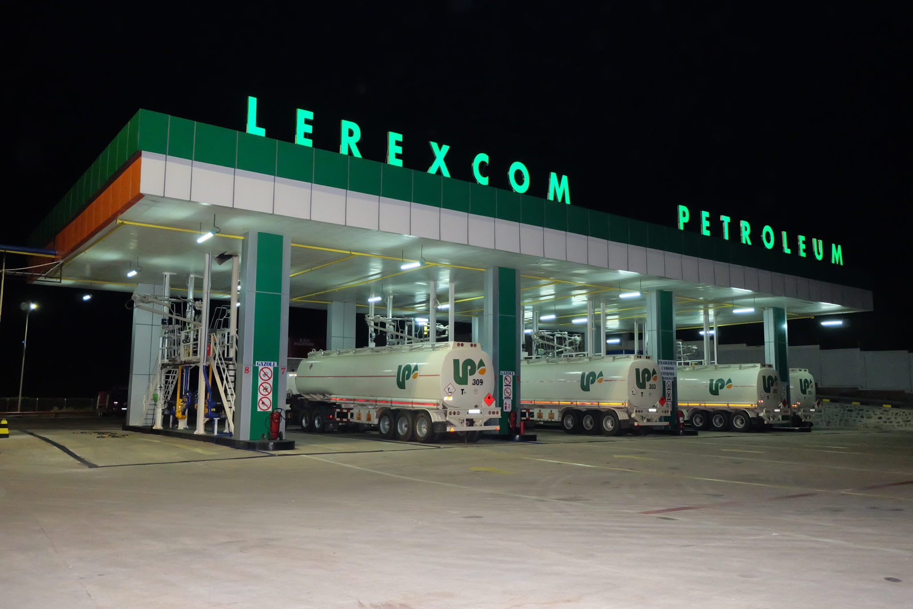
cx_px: 456
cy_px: 304
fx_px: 735
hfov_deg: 63.7
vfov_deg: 45.0
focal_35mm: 29
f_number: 3.8
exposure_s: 1/80
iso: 6400
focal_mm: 19.2
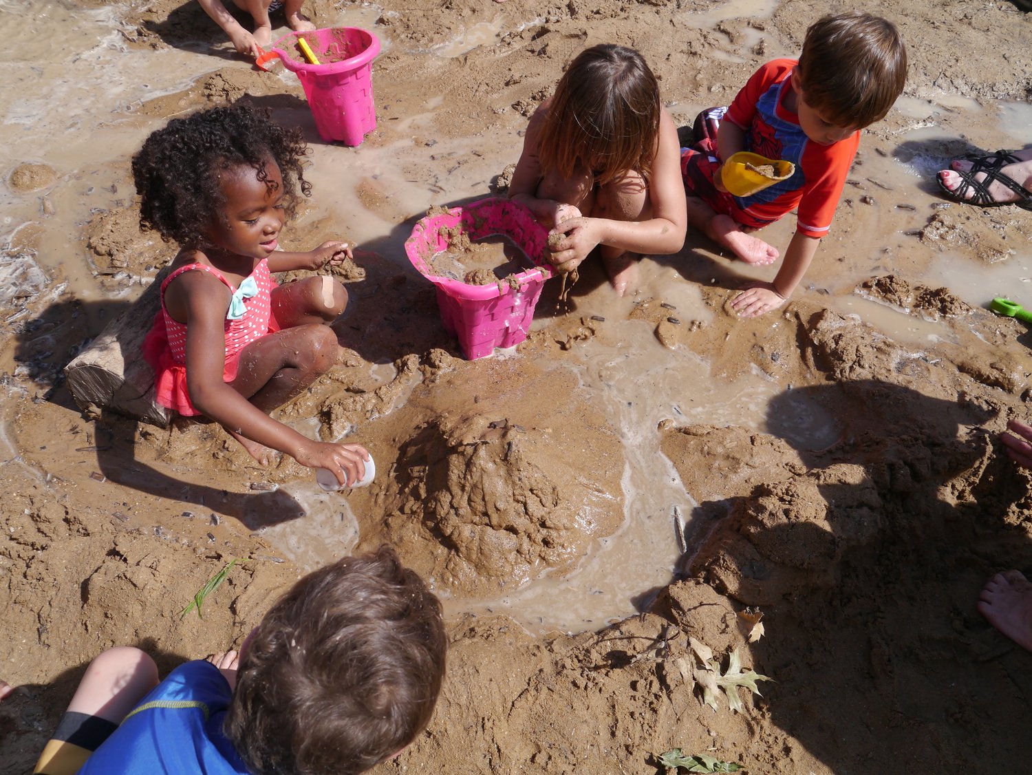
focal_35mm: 28
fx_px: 835
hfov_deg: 63.4
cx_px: 516
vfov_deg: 49.8
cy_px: 388
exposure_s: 1/500
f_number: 7.1
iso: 160
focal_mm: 14
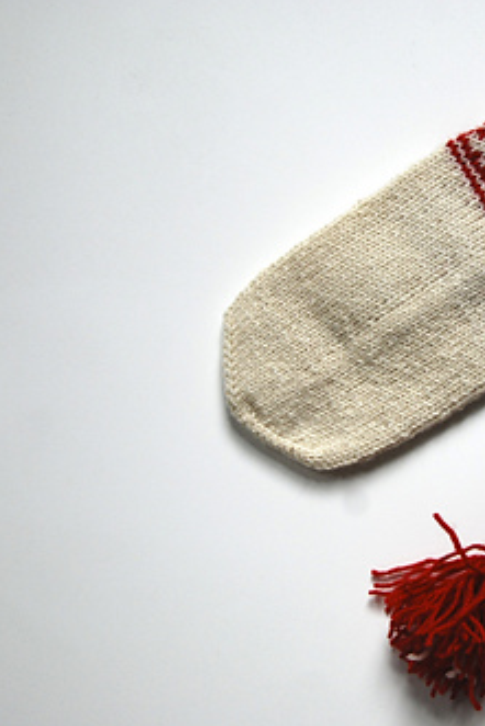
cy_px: 360
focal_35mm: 100
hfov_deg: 13.5
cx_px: 472
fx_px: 2019
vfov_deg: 20.4
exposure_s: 1/50
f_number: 4.8
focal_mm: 44
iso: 200
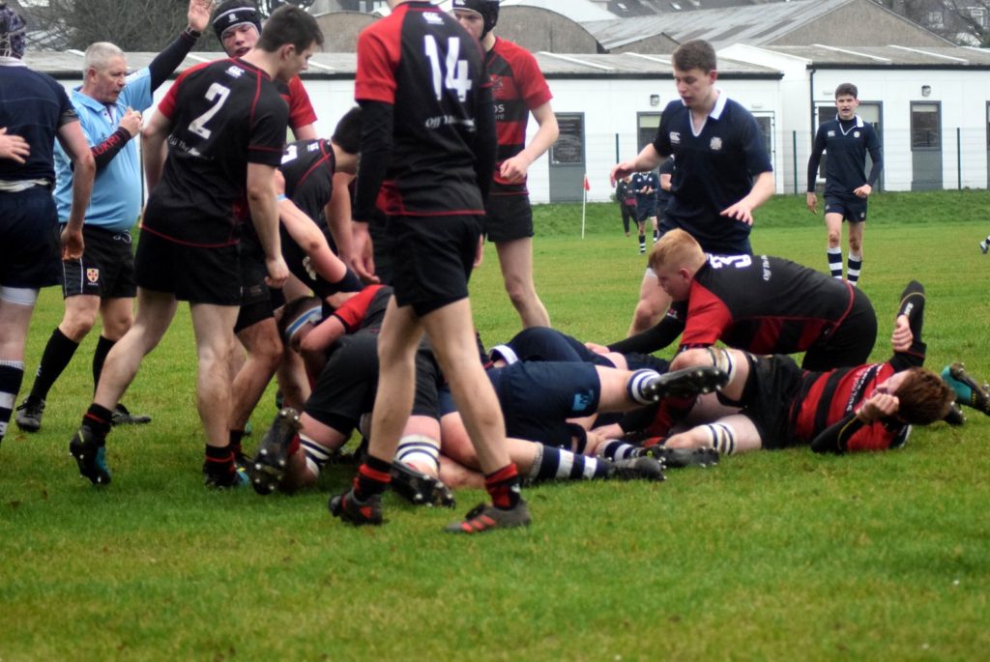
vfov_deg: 13.1
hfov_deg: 19.4
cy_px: 331
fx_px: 2890
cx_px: 495
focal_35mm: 105
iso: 3200
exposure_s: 1/400
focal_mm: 70
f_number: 4
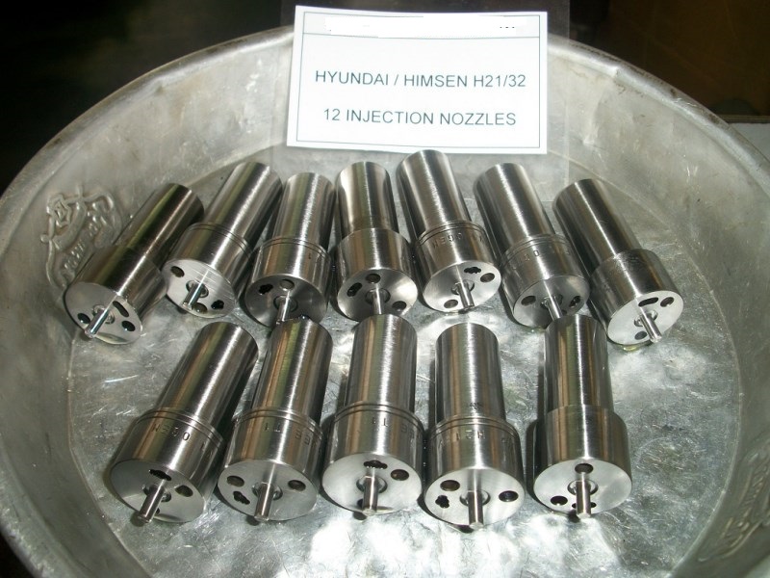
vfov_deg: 40.7
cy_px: 289
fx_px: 779
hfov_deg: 52.6
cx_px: 385
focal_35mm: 35
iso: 80
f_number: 3.1
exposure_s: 1/30
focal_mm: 6.3
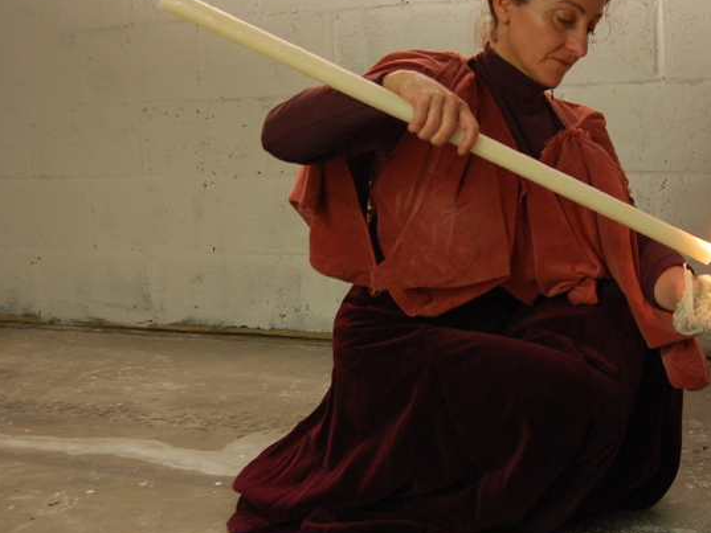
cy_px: 238
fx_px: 1253
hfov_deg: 31.4
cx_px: 488
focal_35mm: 61
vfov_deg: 24.0
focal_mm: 26
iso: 800
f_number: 4.5
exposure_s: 1/13
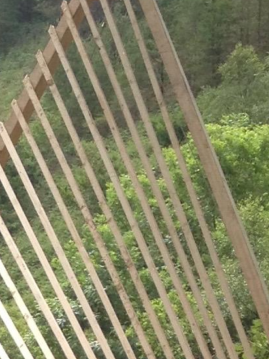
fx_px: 2154
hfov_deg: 7.0
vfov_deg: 9.0
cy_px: 713
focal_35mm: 208
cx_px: -170
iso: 50
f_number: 2.4
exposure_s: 1/587
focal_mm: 4.28
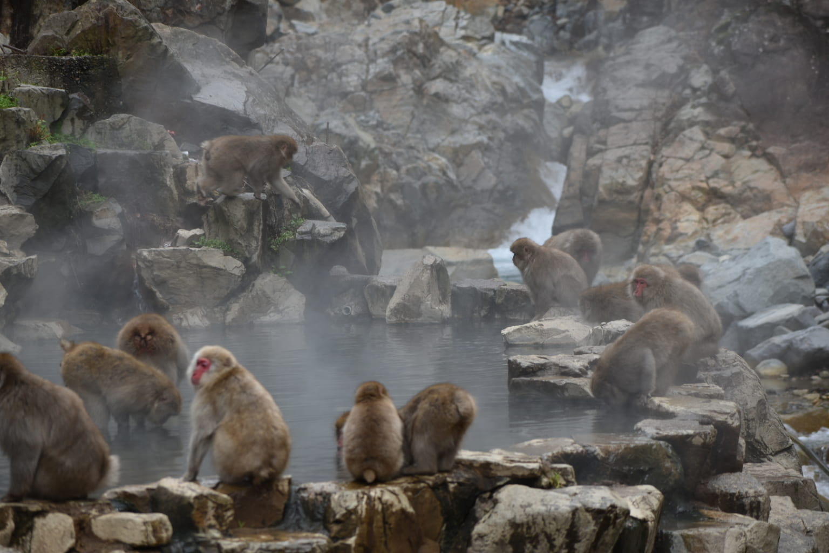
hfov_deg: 10.5
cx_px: 414
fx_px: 4490
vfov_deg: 7.0
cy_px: 276
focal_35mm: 195
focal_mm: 130
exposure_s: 1/160
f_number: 4.8
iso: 100
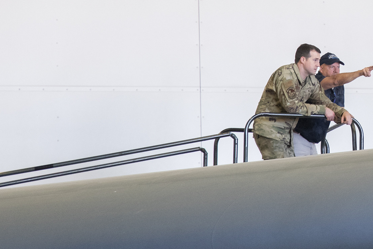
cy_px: 8
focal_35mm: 291
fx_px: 3015
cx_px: 429
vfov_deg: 4.7
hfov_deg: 7.0
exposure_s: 1/100
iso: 2000
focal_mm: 80
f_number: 6.3
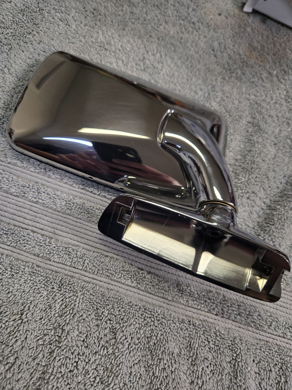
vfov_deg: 73.9
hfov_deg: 58.9
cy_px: 195
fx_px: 259
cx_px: 146
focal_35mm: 23
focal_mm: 5.4
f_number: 1.8
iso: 200
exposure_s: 1/120
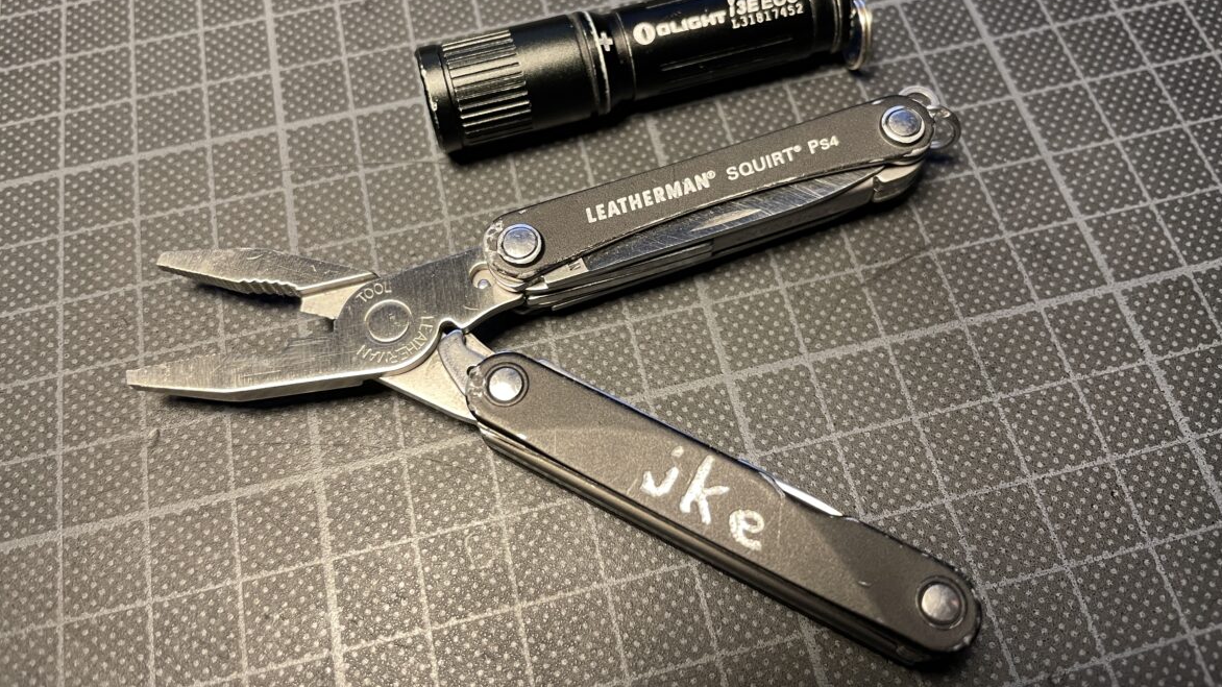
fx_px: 940
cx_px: 607
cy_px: 273
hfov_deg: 66.1
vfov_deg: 40.0
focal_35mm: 29
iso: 250
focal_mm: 4.2
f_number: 1.6
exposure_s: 1/50
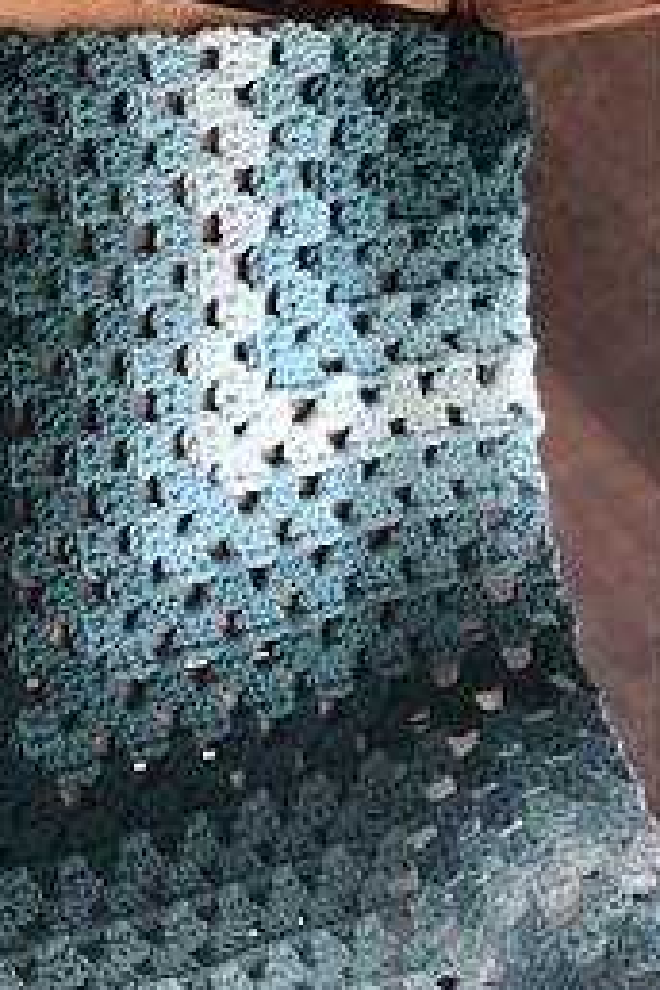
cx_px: 8
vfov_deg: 17.8
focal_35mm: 115
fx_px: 3162
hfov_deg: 11.8
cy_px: 604
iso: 125
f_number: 2.8
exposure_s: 1/30
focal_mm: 6.6
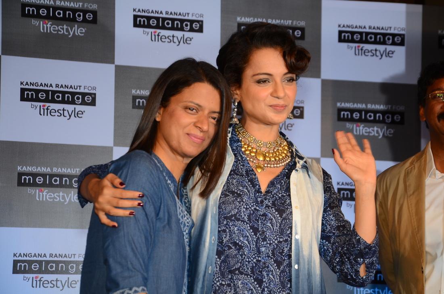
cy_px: 147
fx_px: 1385
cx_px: 222
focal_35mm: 112
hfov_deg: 18.2
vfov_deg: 12.1
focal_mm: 75
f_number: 5.3
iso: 500
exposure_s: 1/125
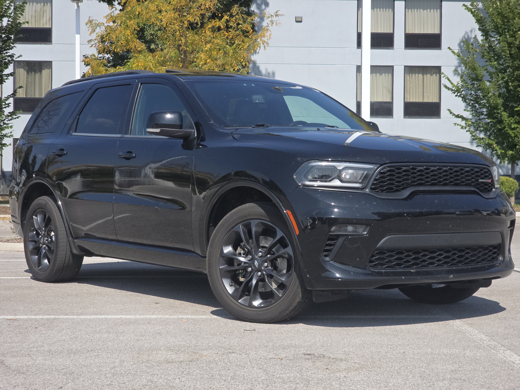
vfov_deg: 21.3
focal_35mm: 69
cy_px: 195
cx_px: 260
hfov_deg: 28.2
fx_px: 1037
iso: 50
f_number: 2.4
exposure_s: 1/2027
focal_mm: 7.9
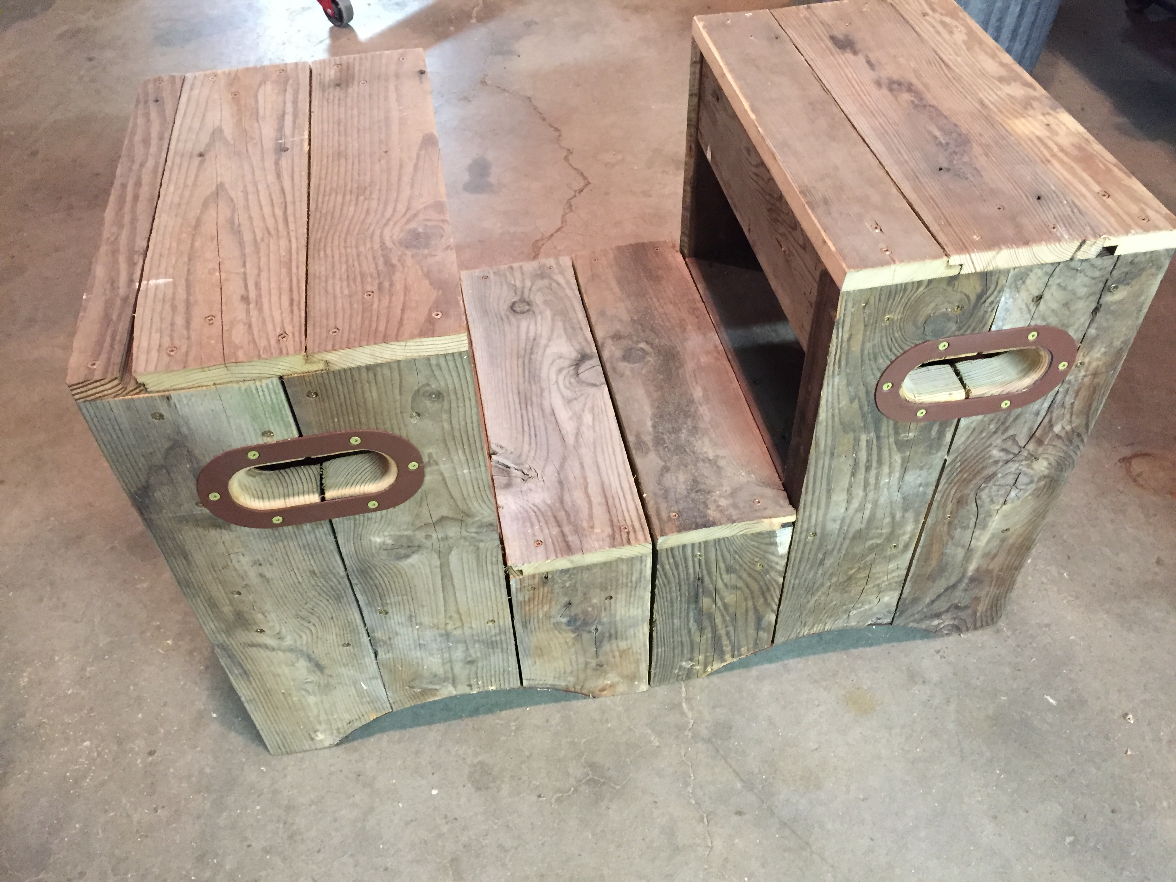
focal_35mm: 29
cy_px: 441
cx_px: 588
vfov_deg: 48.2
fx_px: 985
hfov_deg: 61.7
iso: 320
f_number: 2.2
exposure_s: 1/15
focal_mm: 4.15
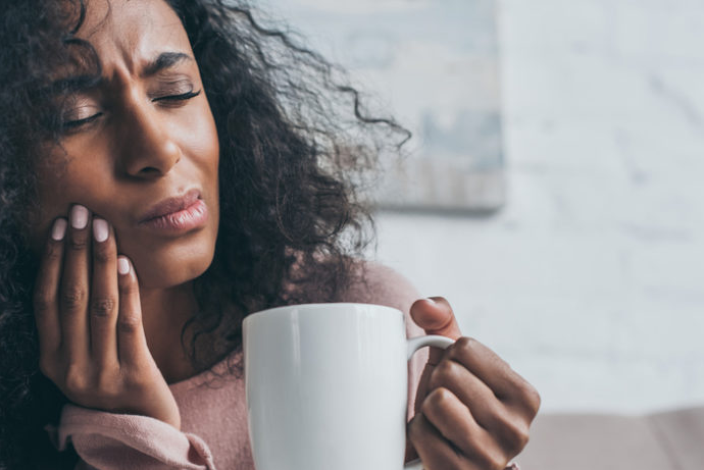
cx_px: 213
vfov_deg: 19.2
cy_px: 276
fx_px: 1389
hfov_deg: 28.2
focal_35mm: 71
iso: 400
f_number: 3.5
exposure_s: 1/125
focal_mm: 50
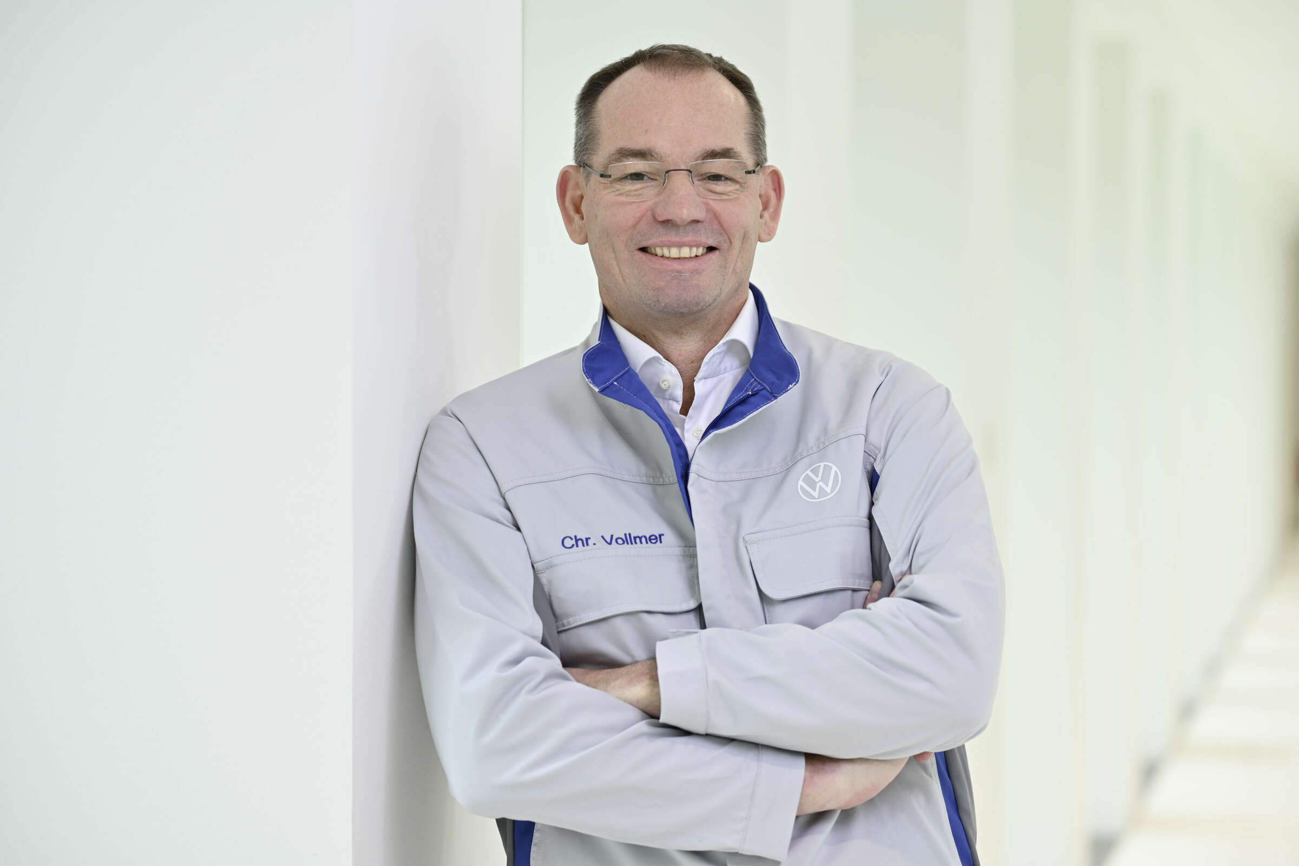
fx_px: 3067
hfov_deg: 23.9
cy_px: 433
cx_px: 650
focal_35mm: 85
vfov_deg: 16.1
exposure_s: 1/200
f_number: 3.2
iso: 320
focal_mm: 85
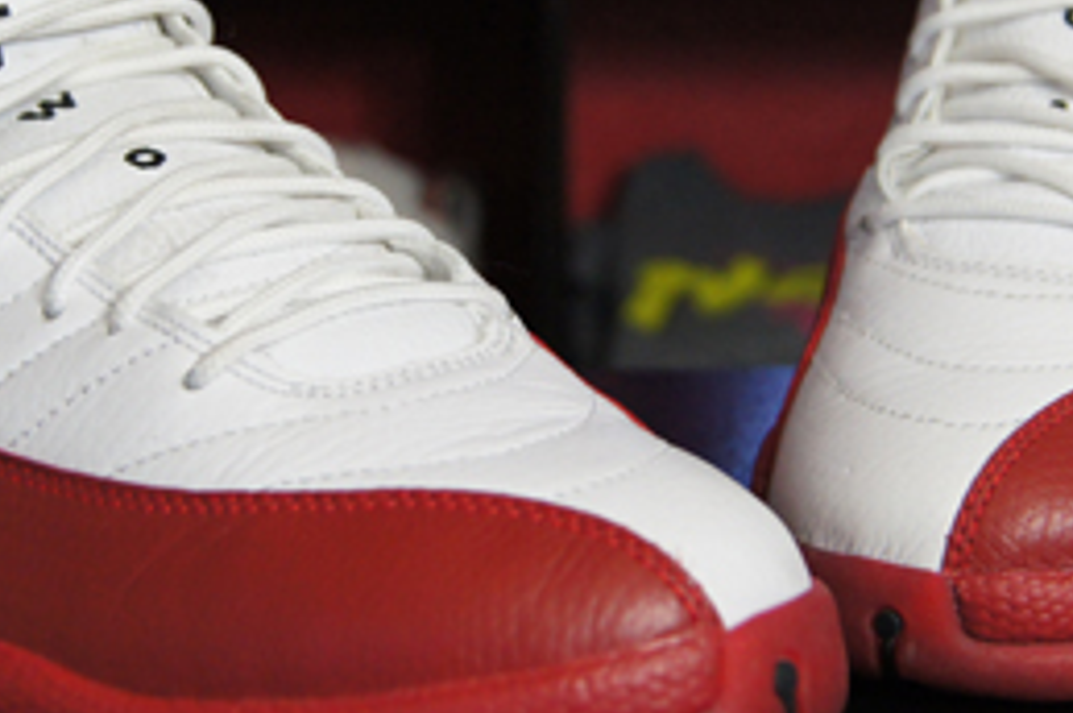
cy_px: 230
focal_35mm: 94
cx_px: 539
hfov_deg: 21.7
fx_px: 2798
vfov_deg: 14.5
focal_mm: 28
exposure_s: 1/50
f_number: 4.5
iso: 1250
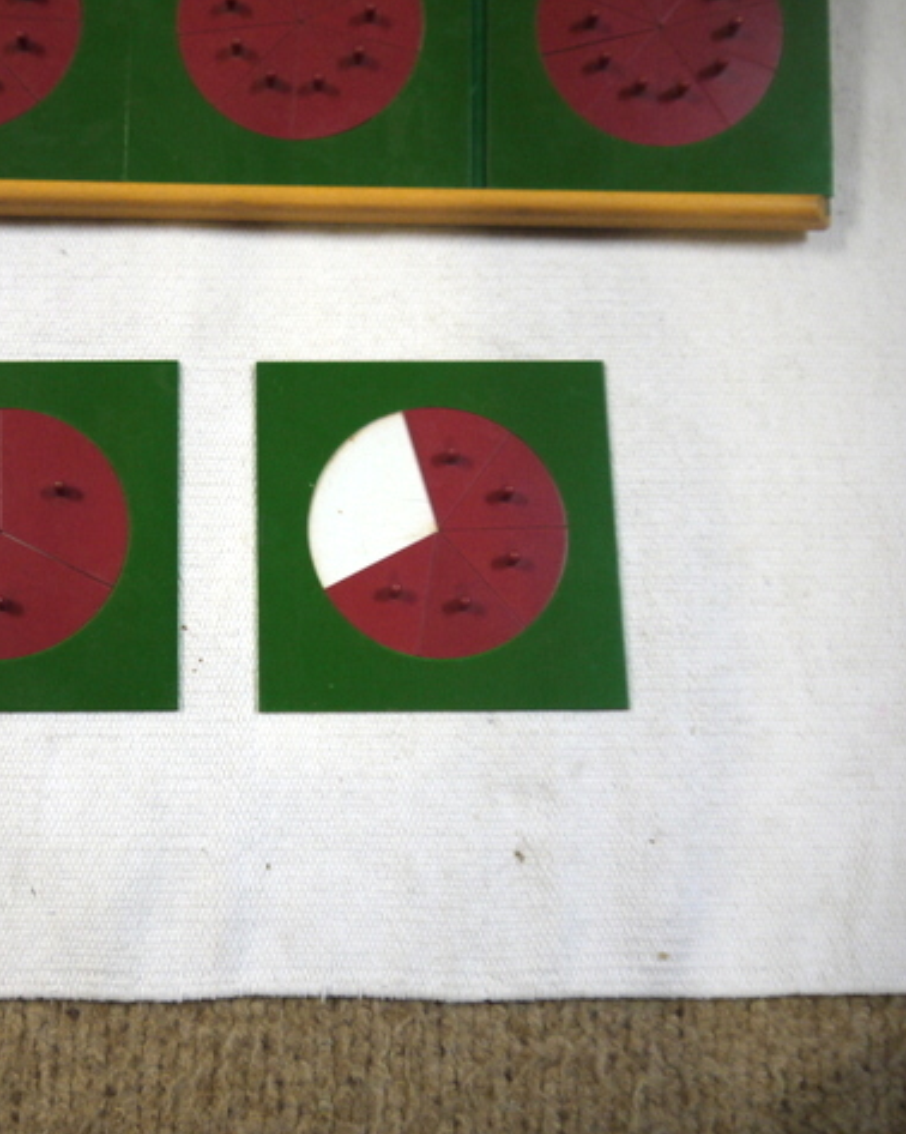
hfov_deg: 39.1
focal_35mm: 37
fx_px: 1241
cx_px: 237
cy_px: 563
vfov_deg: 49.1
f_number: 3.5
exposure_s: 1/60
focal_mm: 14
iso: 320
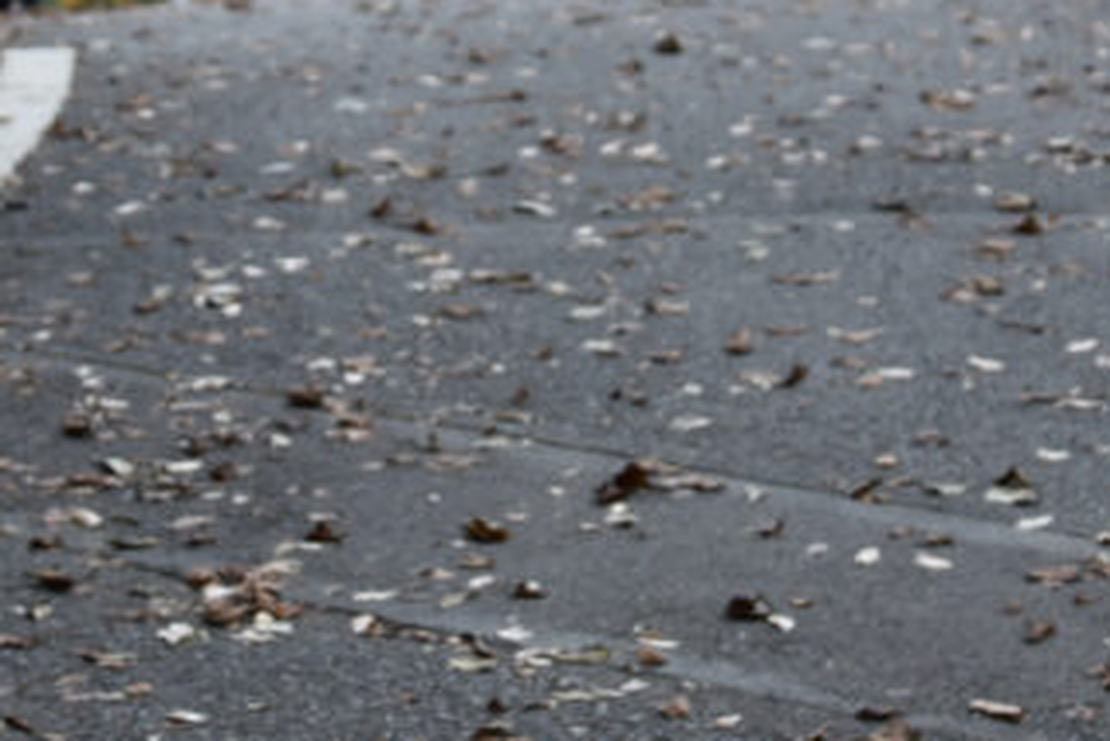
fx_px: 5059
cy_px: 21
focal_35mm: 164
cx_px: 745
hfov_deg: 12.5
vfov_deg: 8.3
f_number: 4.2
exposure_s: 1/60
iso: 450
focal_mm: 44
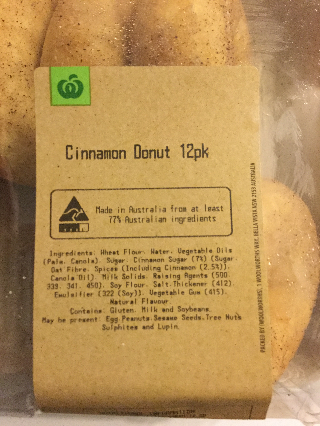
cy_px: 213
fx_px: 382
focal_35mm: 31
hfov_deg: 45.4
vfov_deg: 58.4
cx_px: 160
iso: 200
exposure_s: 1/17
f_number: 2.4
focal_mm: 3.3
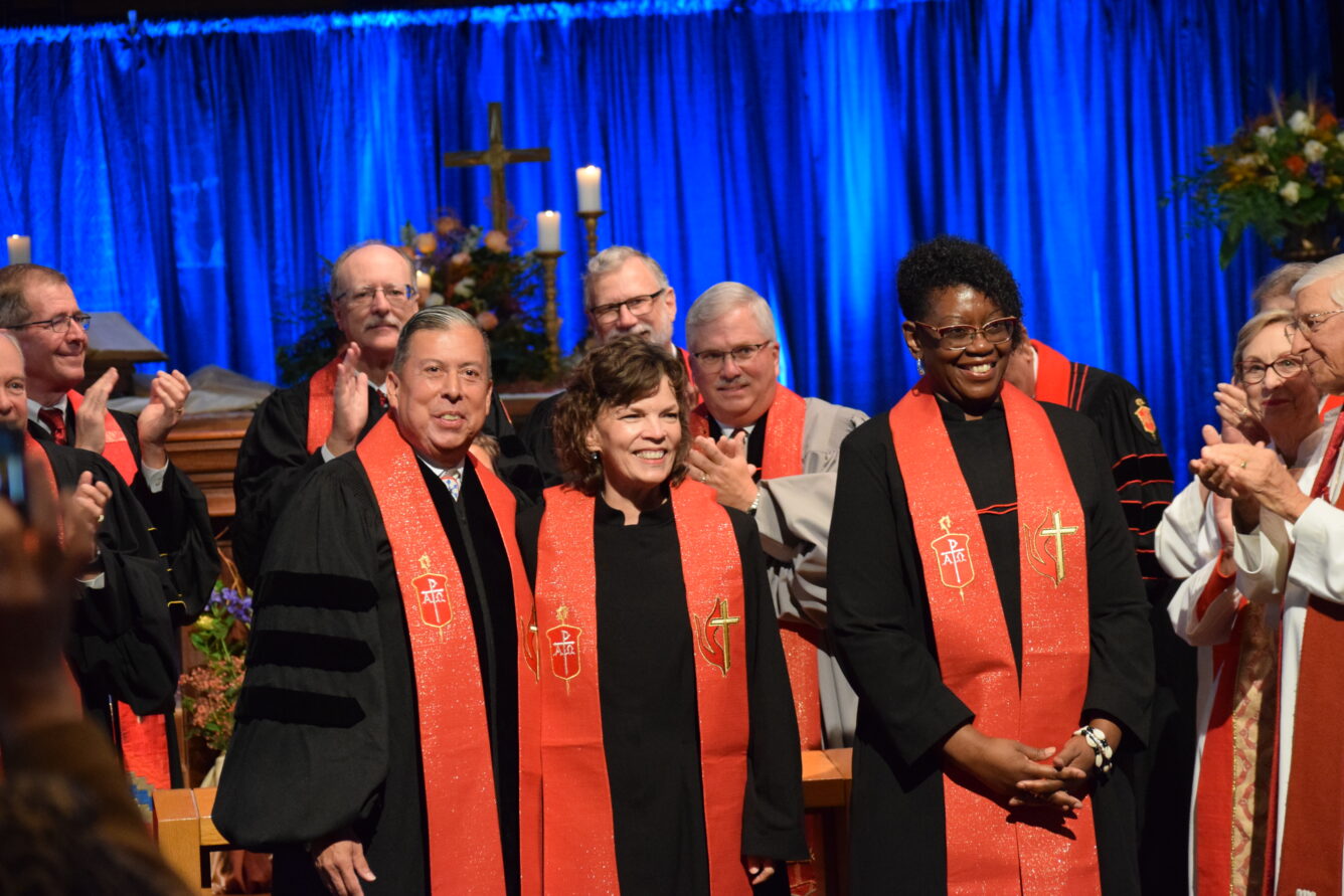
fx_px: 4480
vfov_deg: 11.4
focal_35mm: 120
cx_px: 672
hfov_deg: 17.1
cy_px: 448
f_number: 4.2
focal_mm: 80
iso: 3200
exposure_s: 1/160
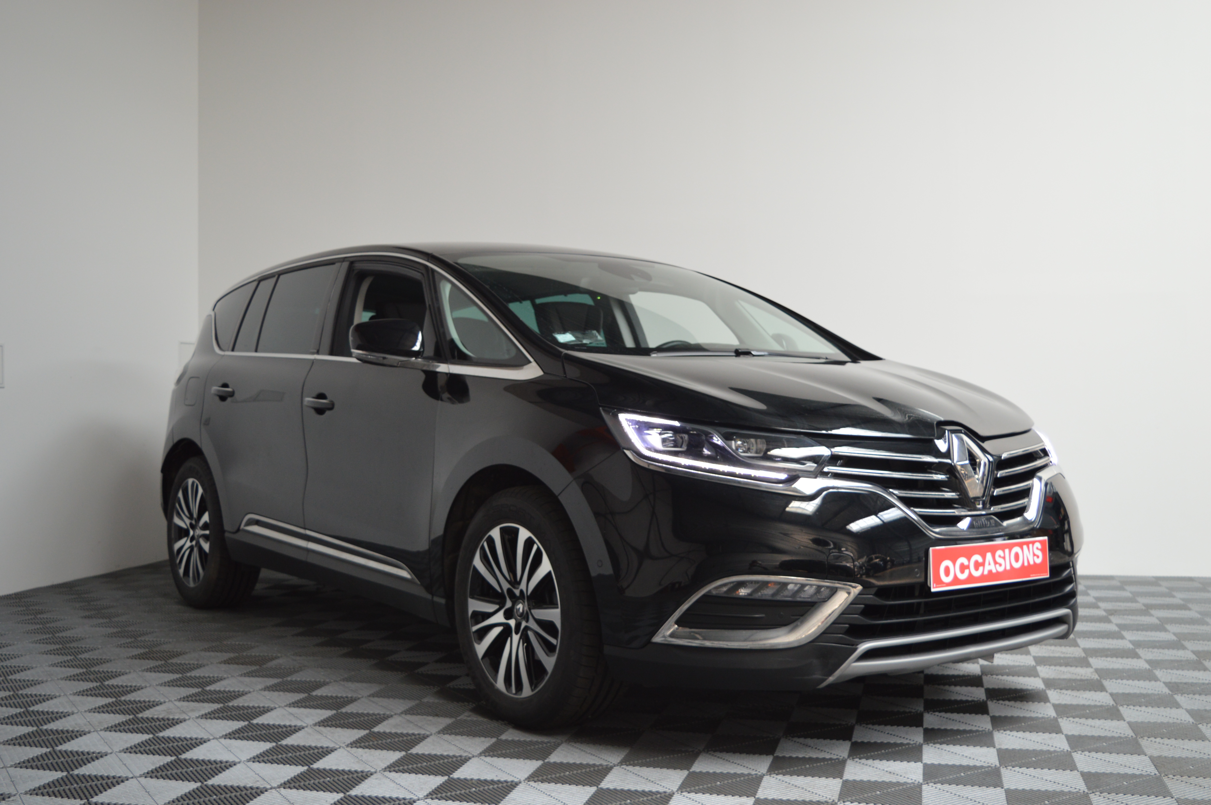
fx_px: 1311
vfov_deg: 34.1
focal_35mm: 39
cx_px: 606
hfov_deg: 49.6
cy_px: 402
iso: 400
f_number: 4
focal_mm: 26
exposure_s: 1/60
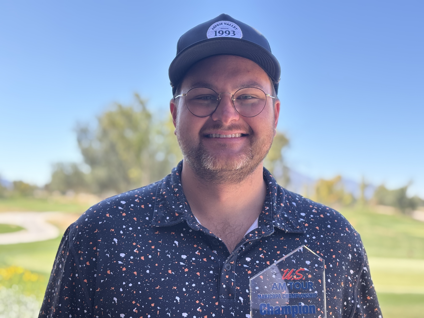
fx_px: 637
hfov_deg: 36.8
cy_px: 159
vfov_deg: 28.0
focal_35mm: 52
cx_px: 212
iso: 32
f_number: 1.6
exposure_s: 1/604
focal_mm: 5.96
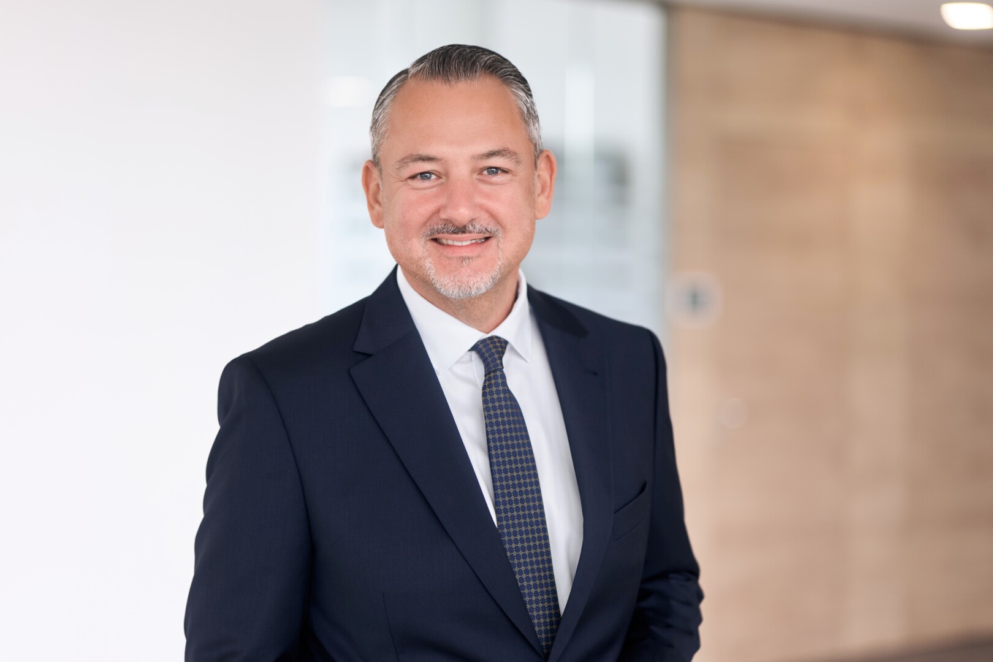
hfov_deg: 23.9
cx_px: 496
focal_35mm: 85
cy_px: 331
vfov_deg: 16.1
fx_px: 2344
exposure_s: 1/125
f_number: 1.8
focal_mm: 85
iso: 100
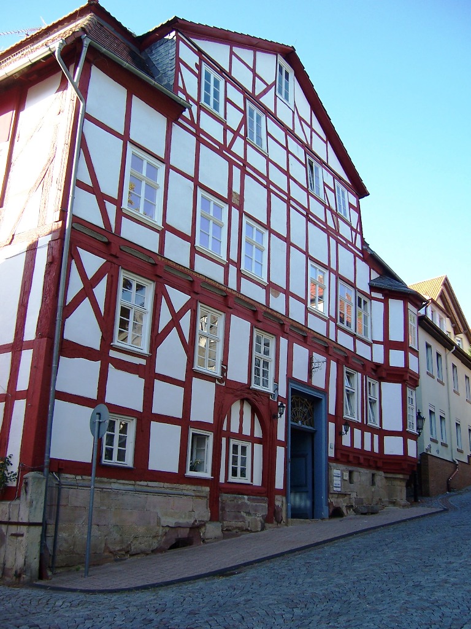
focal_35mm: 36
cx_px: 236
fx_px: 653
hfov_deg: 39.7
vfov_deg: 51.4
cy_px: 314
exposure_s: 1/250
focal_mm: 6
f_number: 3
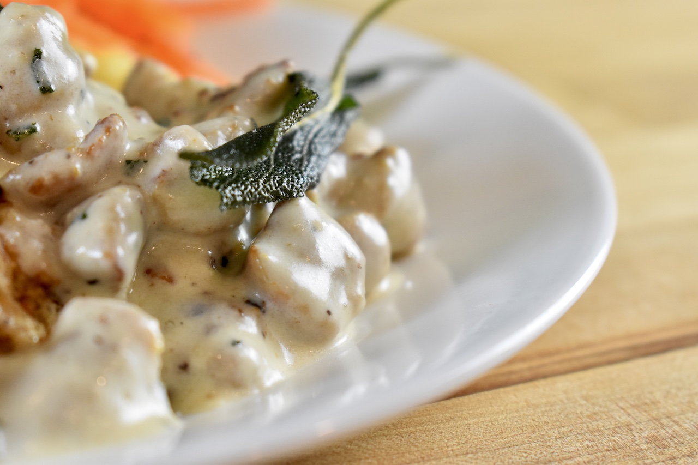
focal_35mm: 82
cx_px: 349
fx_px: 1599
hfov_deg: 24.6
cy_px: 232
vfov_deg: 16.5
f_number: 5.6
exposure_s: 1/125
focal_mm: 55
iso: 2000
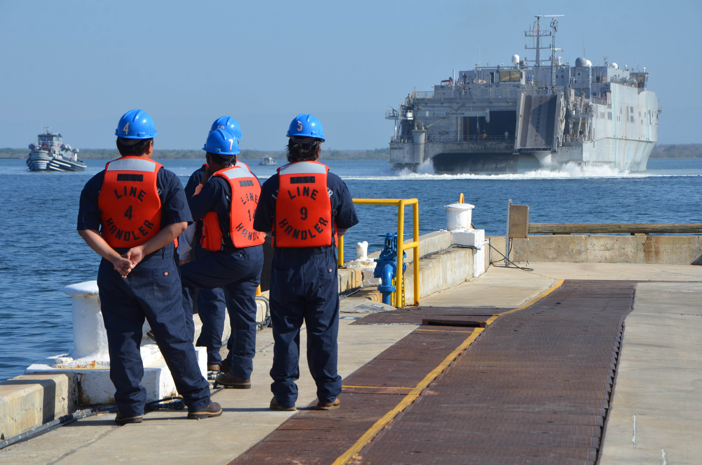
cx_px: 351
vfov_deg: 8.7
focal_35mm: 158
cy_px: 232
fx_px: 3065
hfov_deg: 13.1
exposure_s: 1/400
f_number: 10
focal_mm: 105
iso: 200
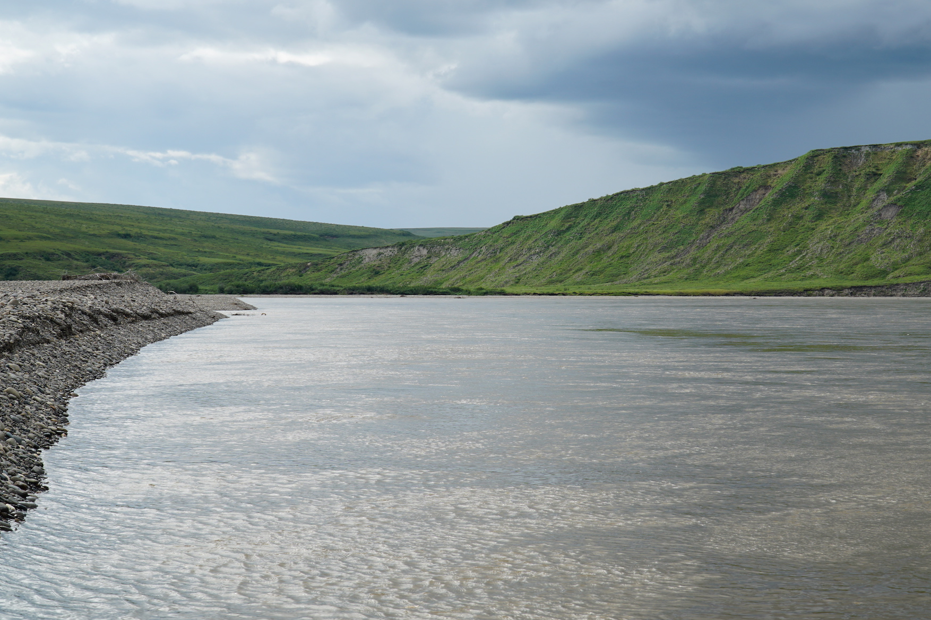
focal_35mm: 65
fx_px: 1681
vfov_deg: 20.9
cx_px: 523
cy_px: 286
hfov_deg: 30.9
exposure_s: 1/125
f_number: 11
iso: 100
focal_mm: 38
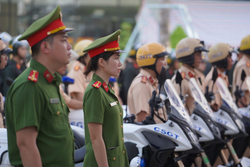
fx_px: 1327
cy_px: 84
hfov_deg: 10.8
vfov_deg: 7.2
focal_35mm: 191
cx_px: 125
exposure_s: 1/250
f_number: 4
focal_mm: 191
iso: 200
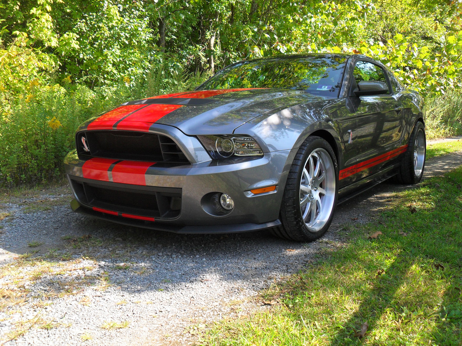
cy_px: 173
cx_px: 231
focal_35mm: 35
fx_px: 467
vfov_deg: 40.7
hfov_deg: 52.6
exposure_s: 1/350
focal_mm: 6.2
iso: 100
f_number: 2.8
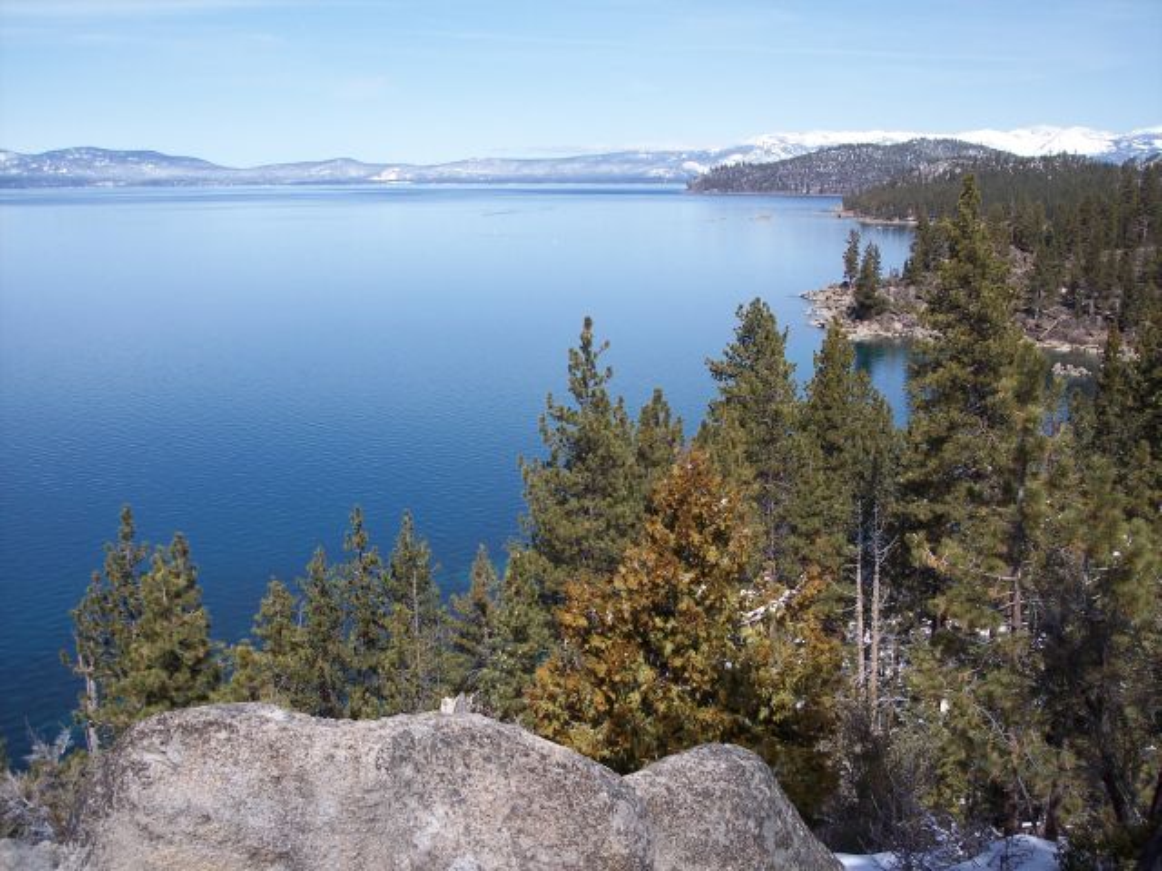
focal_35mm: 39
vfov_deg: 36.8
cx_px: 581
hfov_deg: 47.9
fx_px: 1309
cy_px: 436
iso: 100
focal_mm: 8
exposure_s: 1/750
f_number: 4
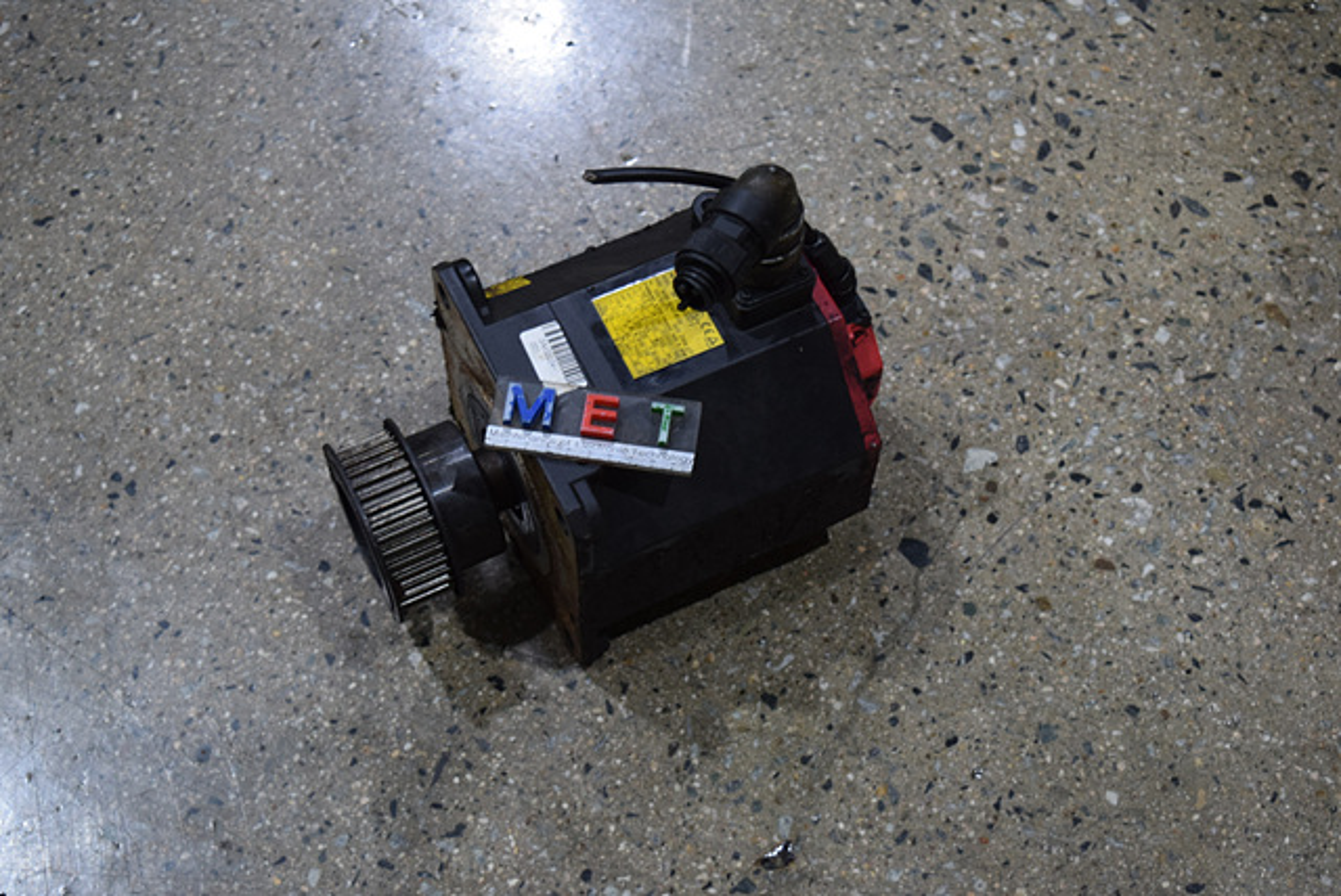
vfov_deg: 23.8
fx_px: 2125
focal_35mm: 57
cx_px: 670
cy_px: 448
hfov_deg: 35.0
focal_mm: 38
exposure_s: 1/60
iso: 1250
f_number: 4.8
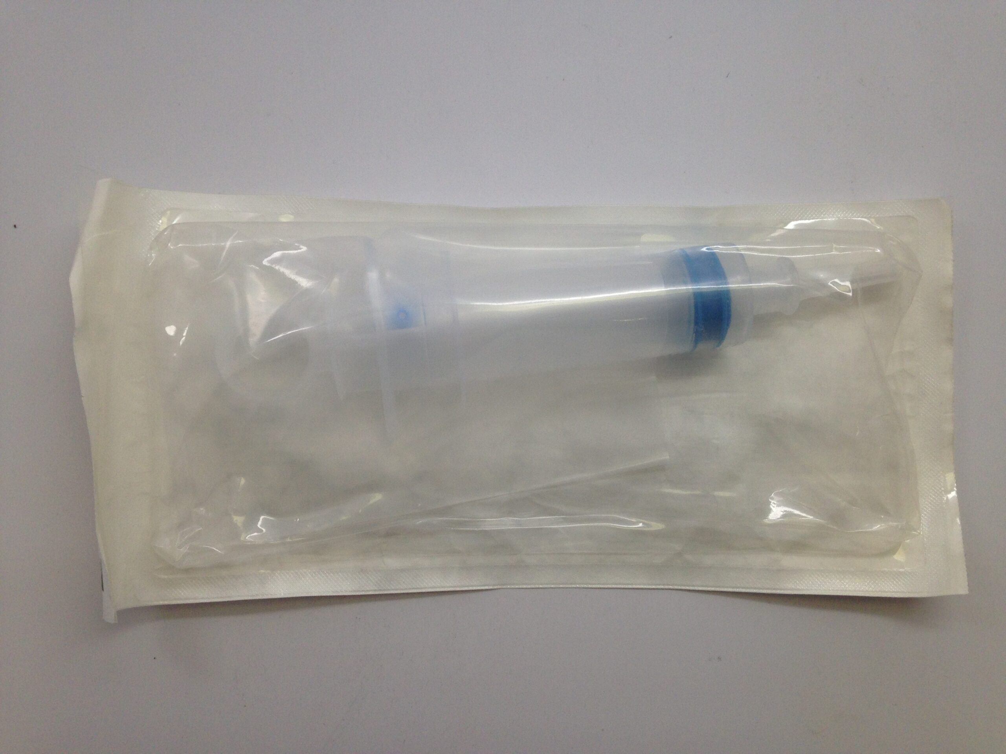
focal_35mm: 33
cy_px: 377
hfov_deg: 55.4
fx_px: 959
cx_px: 503
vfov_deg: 42.9
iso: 80
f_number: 2.4
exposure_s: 1/120
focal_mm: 4.12
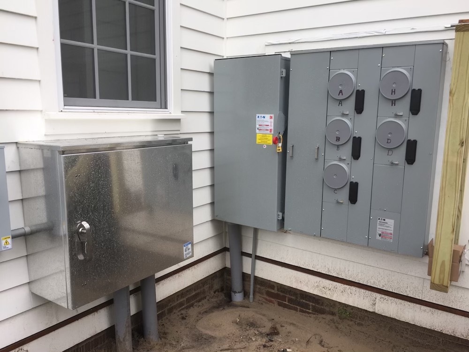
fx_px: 393
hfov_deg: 61.7
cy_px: 176
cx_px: 234
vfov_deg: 48.2
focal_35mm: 29
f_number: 2.2
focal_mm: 4.15
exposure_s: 1/148
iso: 32
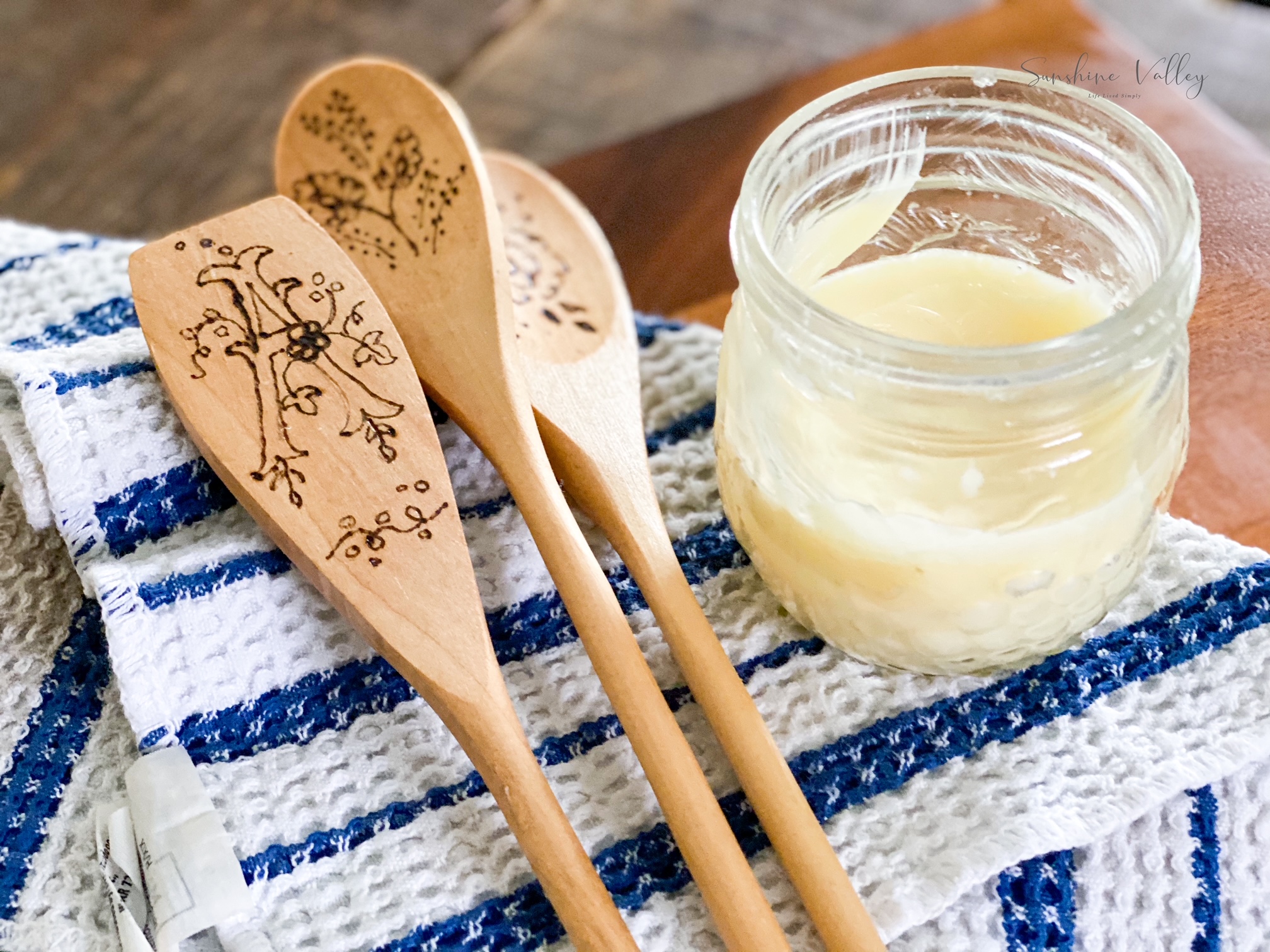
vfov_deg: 28.0
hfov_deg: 36.8
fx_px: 1908
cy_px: 476
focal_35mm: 52
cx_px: 635
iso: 400
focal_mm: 6
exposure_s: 1/25
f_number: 2
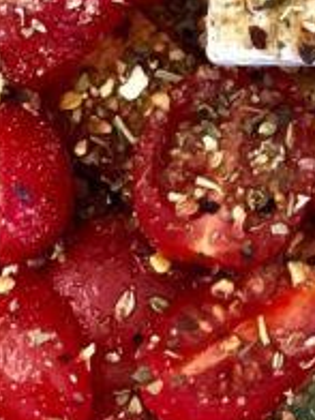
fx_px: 2317
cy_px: -259
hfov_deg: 7.5
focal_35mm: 191
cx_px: 570
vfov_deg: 10.0
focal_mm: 6
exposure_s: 1/122
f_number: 2
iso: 200
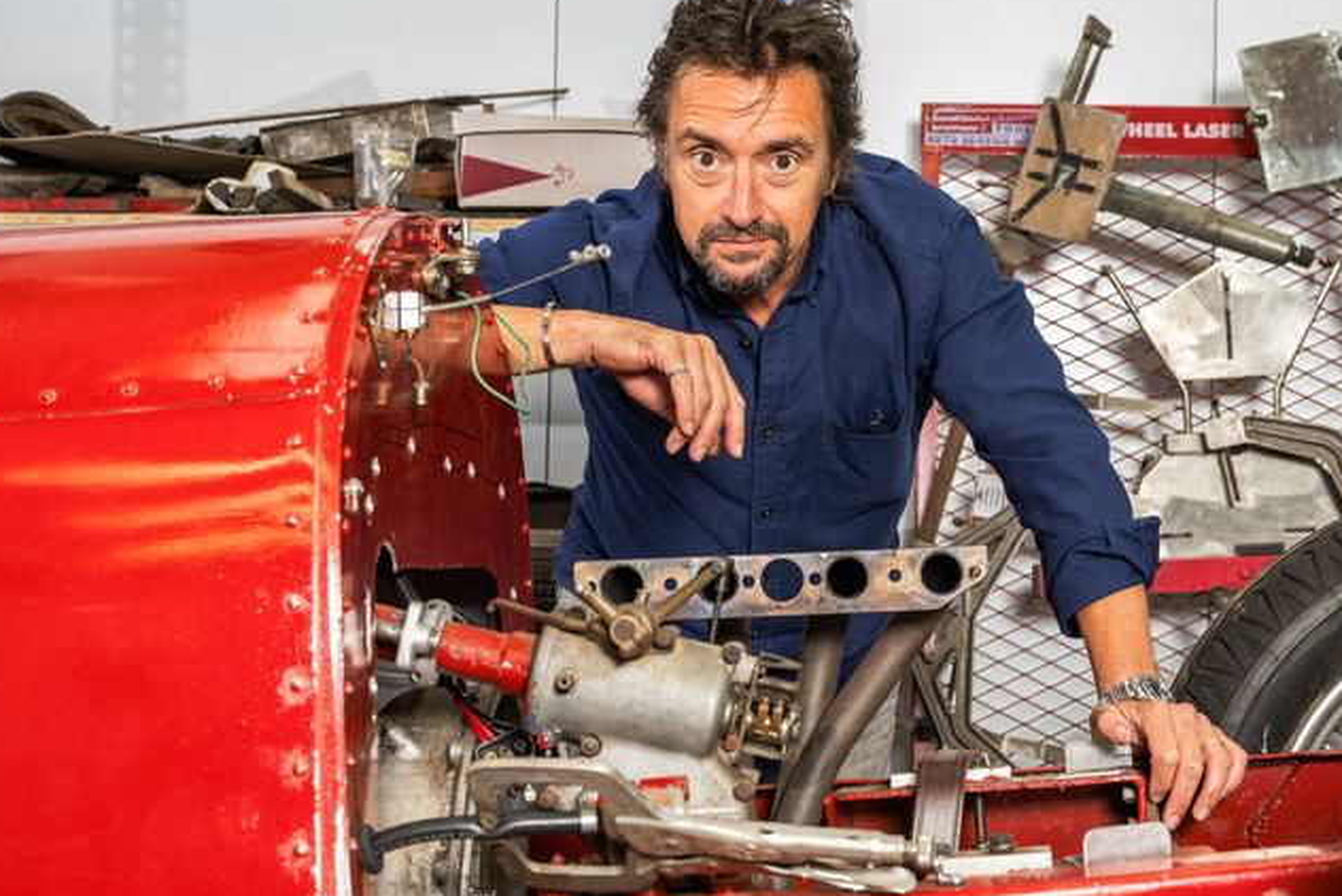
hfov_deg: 29.5
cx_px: 854
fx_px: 2536
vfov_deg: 20.0
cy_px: 421
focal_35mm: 68
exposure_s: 1/200
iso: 640
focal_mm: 42
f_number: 5.6
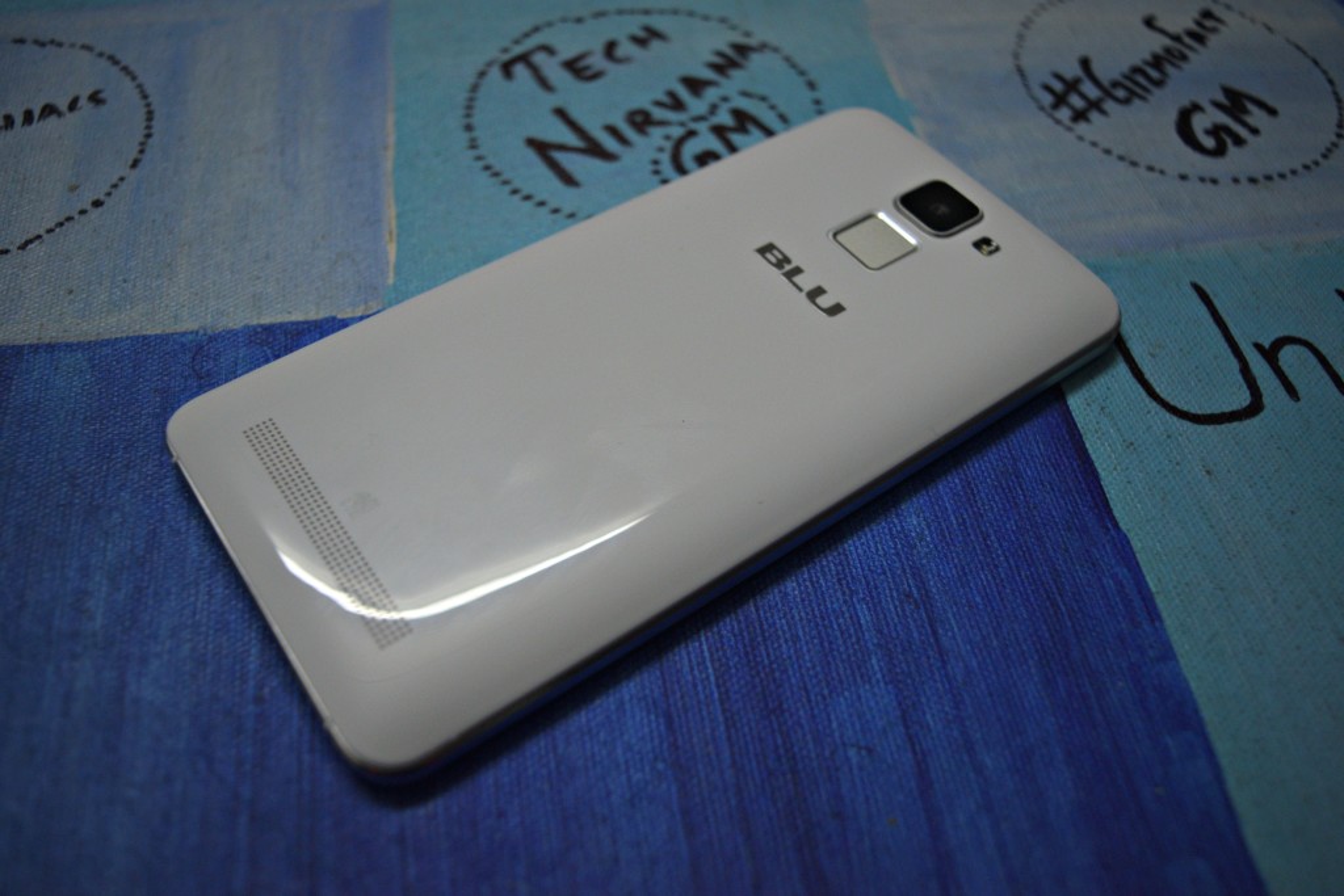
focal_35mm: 33
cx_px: 672
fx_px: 1232
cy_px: 448
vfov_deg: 40.0
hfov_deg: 57.2
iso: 640
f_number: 4
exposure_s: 1/60
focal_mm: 22
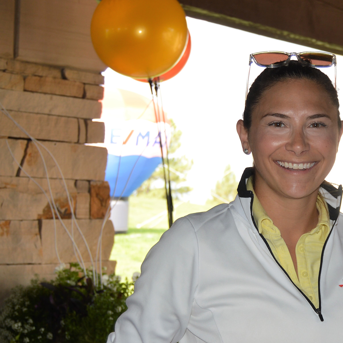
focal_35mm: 83
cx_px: 319
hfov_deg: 20.4
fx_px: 930
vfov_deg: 20.8
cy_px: 216
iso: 110
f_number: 4
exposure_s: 1/125
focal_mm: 26
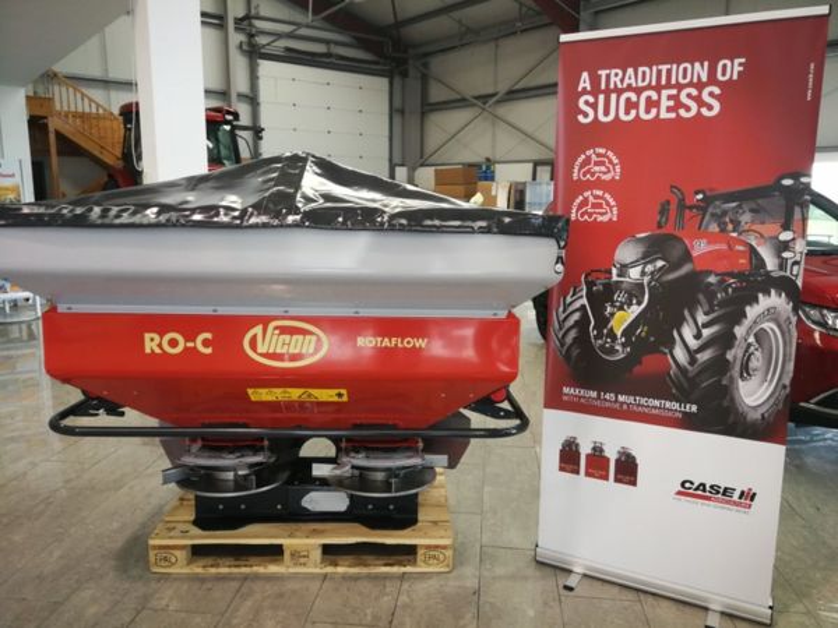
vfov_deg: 51.4
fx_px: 654
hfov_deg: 65.3
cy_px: 314
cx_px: 419
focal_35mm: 27
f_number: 2.2
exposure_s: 1/33.3
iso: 200
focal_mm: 3.95
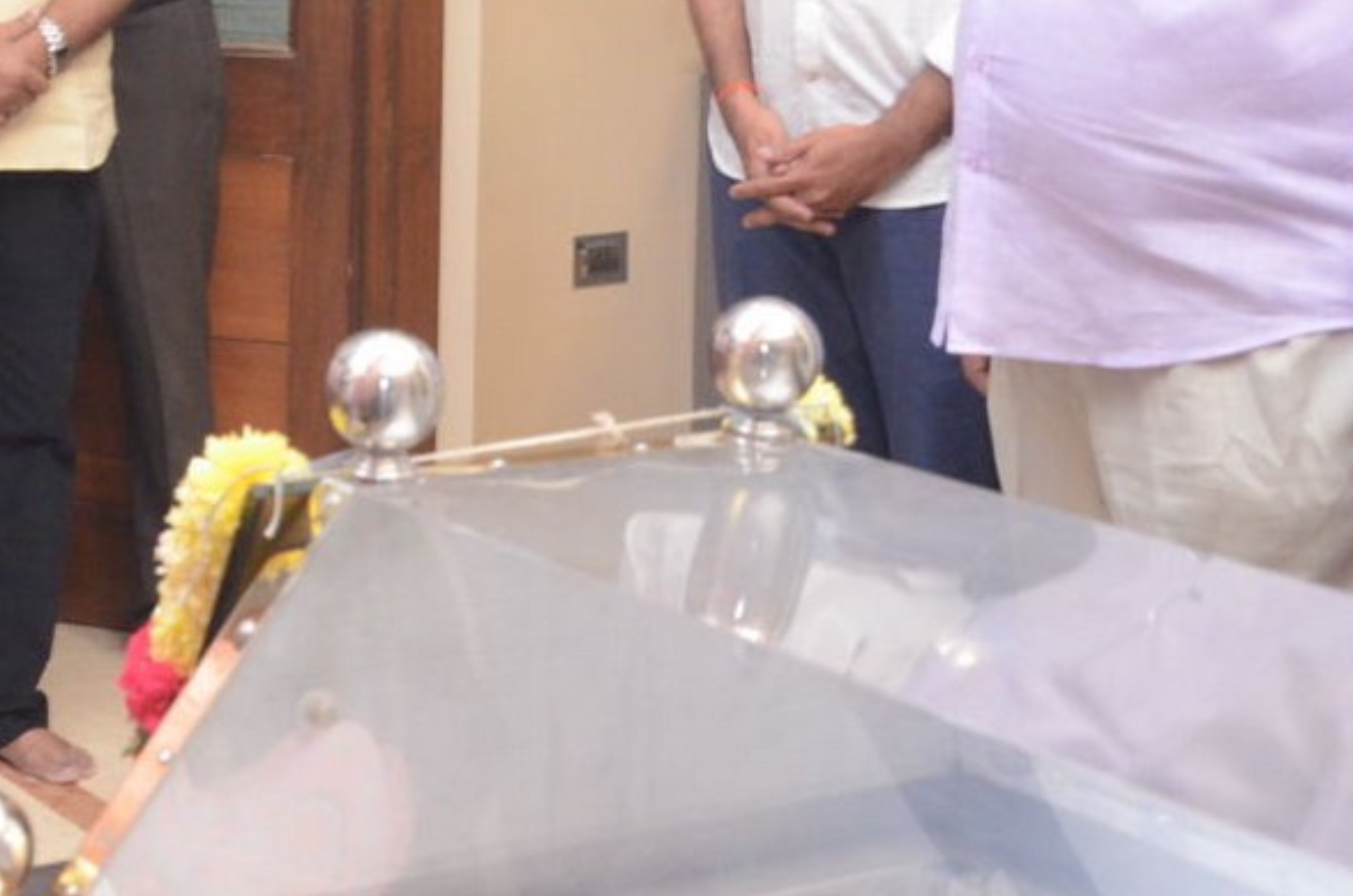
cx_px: -302
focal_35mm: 75
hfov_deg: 24.3
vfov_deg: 17.1
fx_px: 2813
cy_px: -260
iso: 2000
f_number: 5.6
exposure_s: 1/100
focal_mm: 18
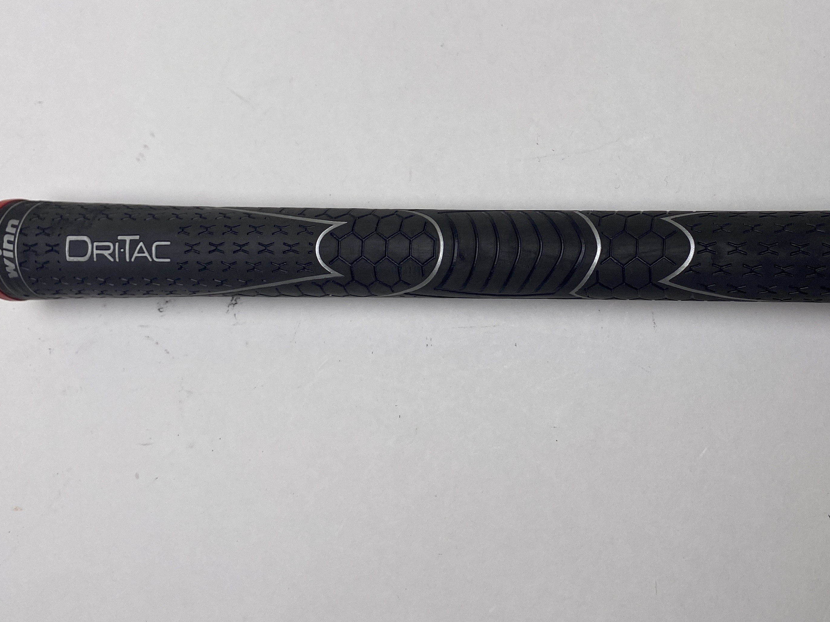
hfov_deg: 48.3
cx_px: 540
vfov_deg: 37.6
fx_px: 911
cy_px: 260
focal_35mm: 38
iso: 32
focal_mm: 4.25
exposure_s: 1/534
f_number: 1.8
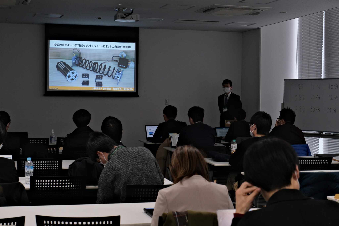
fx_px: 640
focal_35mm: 68
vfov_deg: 20.0
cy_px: 113
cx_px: 170
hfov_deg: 29.7
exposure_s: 1/125
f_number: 5.6
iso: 1250
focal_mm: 45
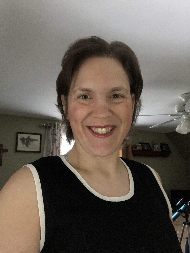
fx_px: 234
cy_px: 126
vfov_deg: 56.8
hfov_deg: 44.2
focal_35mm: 32
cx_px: 95
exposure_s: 1/30
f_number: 2.2
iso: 250
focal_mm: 2.87
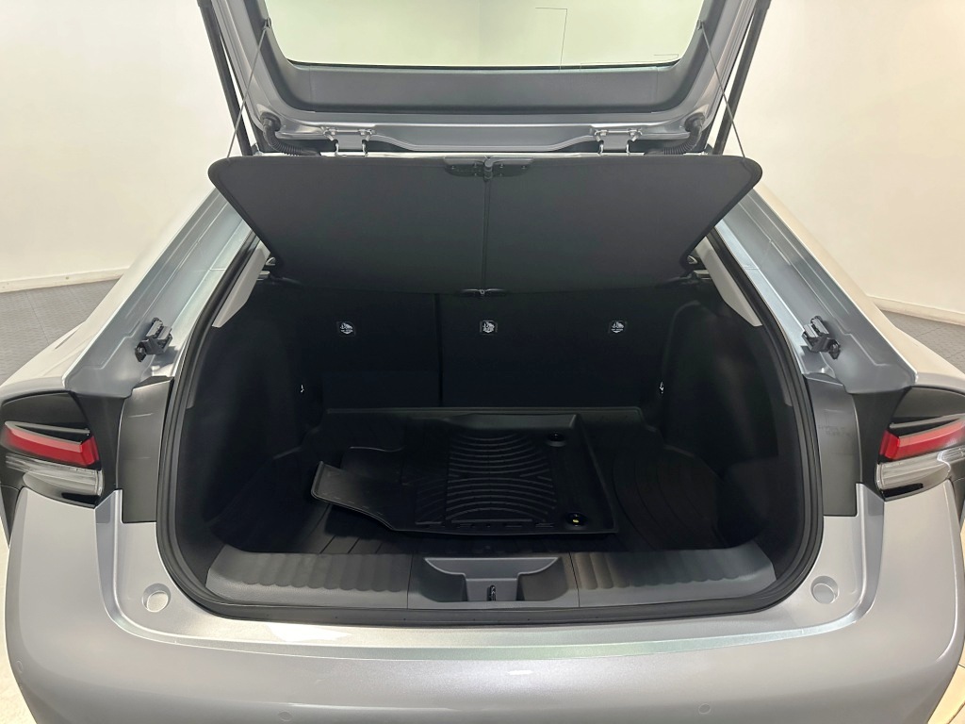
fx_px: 669
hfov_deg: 71.6
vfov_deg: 56.8
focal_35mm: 24
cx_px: 482
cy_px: 362
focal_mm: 6.86
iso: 640
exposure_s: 1/60
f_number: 1.78
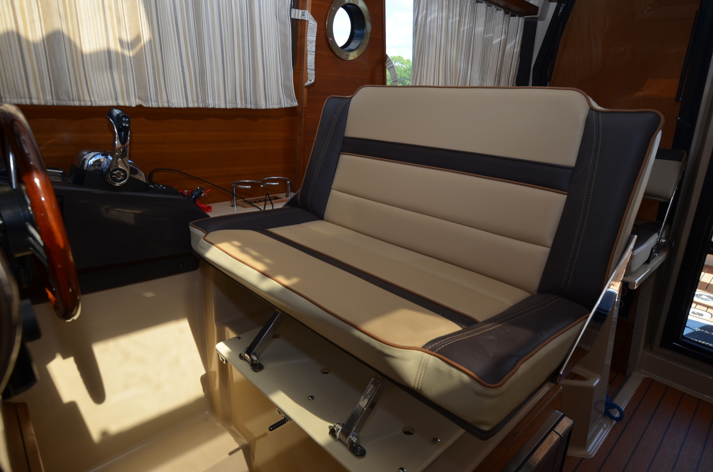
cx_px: 356
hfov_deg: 81.3
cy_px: 236
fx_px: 415
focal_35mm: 21
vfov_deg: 59.3
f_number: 6.3
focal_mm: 14
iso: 200
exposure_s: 1/160
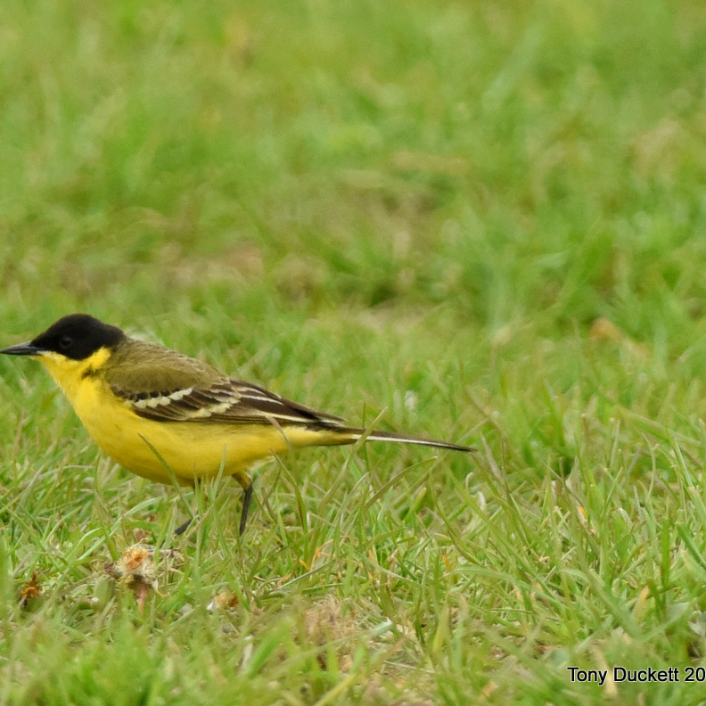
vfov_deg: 3.2
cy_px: 353
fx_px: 12460
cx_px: 218
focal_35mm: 540
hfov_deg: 3.2
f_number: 5.6
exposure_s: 1/500
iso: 1000
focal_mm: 420
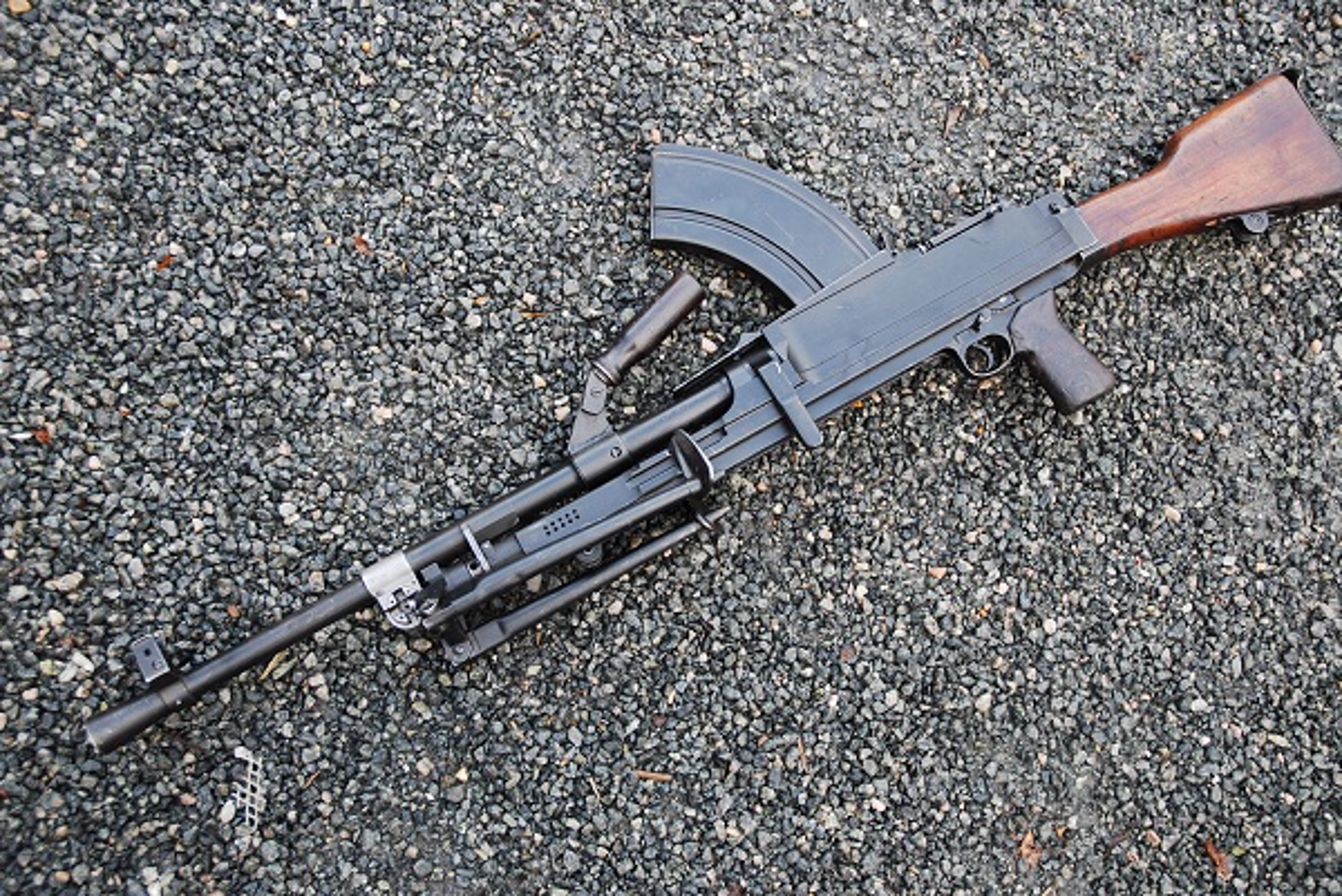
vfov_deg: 36.9
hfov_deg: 53.1
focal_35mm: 36
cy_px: 448
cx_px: 671
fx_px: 1343
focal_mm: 24
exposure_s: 1/60
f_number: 4
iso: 200
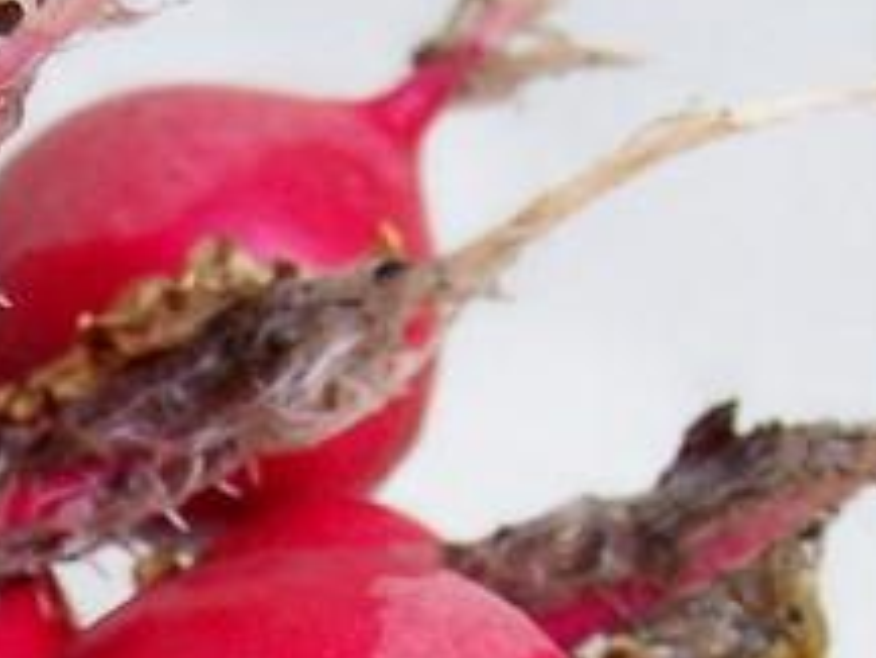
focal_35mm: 175
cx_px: 48
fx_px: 4431
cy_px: 1144
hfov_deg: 11.2
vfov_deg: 8.2
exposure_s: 1/350
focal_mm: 8
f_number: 2.8
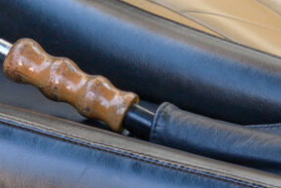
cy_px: -129
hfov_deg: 7.3
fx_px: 2187
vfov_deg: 4.9
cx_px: -26
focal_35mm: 280
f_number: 14
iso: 250
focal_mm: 45
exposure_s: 1/3
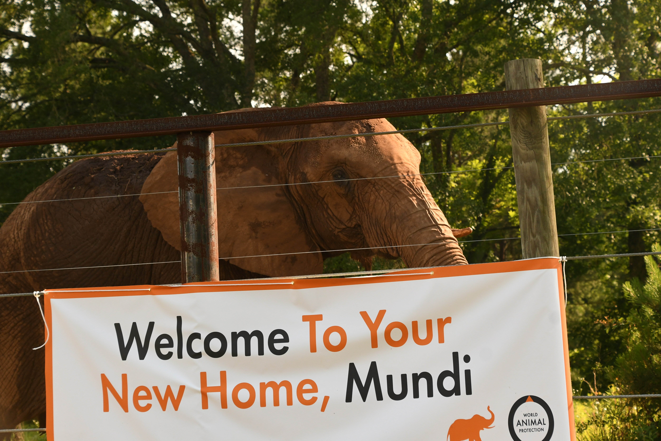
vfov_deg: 25.8
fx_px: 964
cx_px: 330
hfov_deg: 37.9
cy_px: 220
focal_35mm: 52
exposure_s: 1/1600
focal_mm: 35
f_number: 5.6
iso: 800
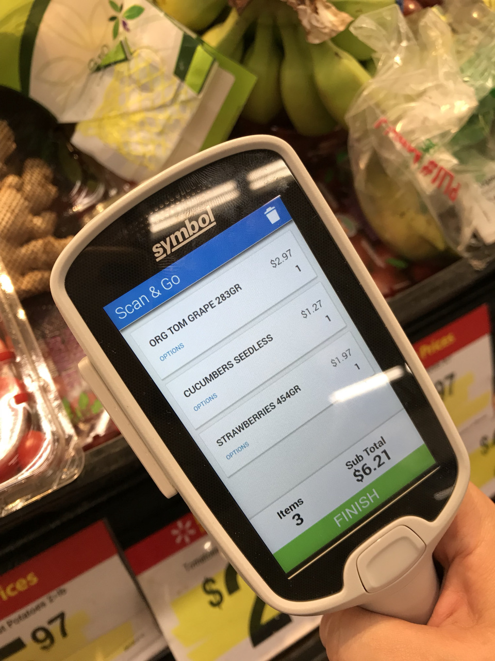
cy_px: 330
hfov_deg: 49.7
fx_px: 534
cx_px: 248
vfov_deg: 63.4
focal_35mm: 28
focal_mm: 3.99
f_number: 1.8
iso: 25
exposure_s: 1/40
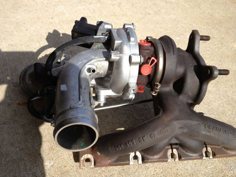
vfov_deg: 40.7
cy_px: 88
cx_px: 118
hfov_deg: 52.6
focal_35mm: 35
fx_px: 239
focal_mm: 4.28
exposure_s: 1/1284
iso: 50
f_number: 2.4
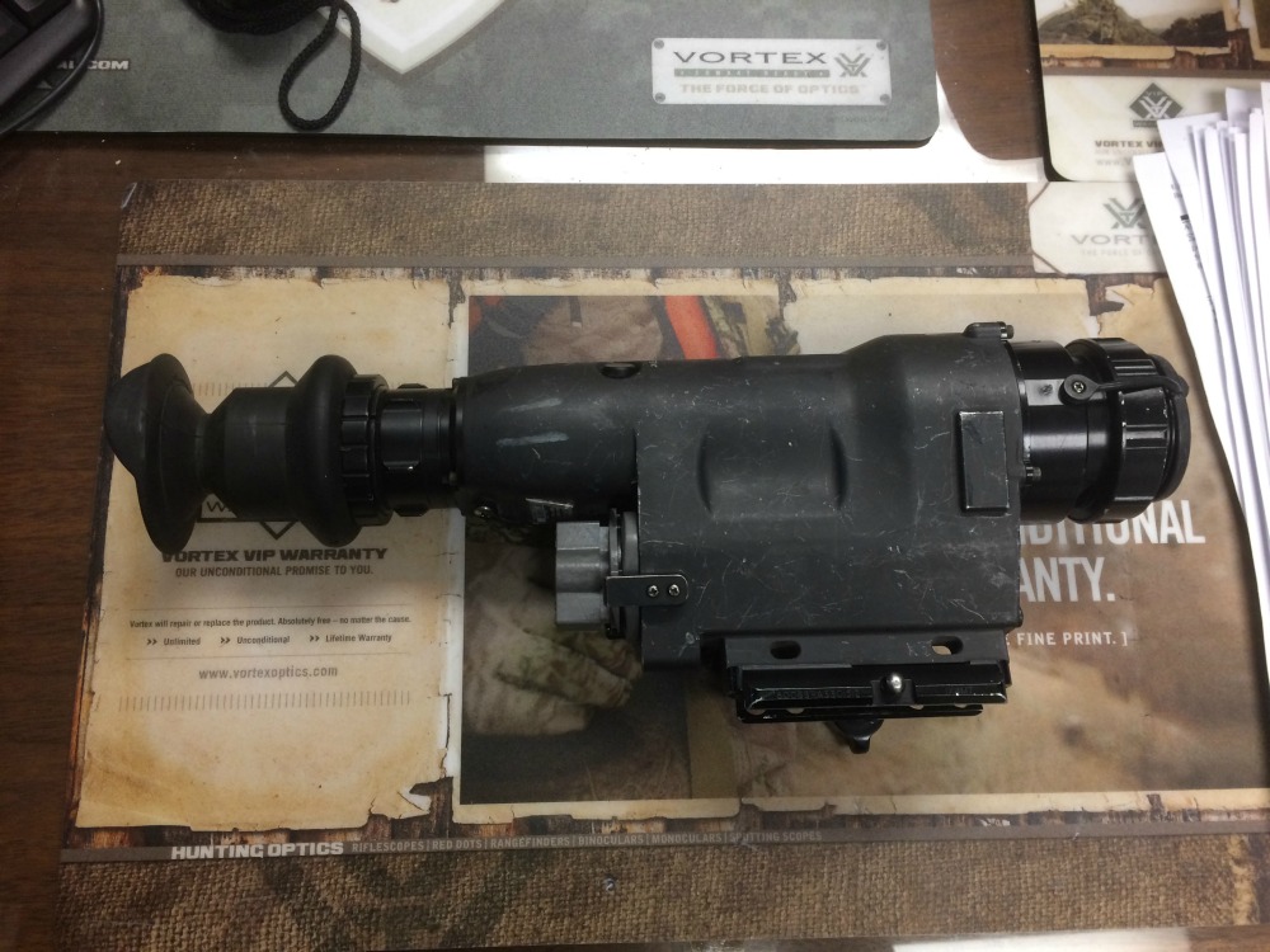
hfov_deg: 61.7
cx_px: 635
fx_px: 1064
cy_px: 476
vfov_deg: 48.2
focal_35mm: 29
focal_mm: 4.15
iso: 64
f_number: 2.2
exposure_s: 1/30
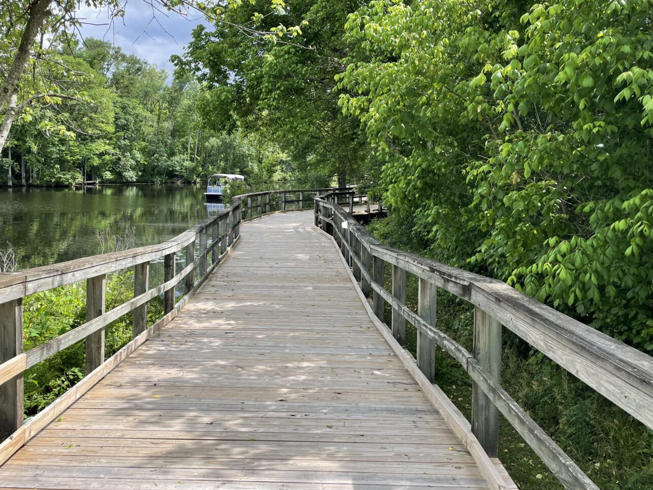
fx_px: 585
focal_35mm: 31
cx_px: 272
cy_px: 219
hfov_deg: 58.0
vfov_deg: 45.4
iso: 32
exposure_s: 1/895
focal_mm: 4.2
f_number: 1.6
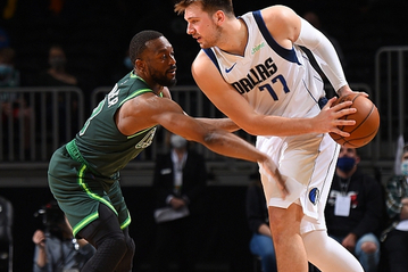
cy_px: 140
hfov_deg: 4.3
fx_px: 5460
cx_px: 124
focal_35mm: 482
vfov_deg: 2.8
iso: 500
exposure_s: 1/250
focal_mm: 270
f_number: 5.6
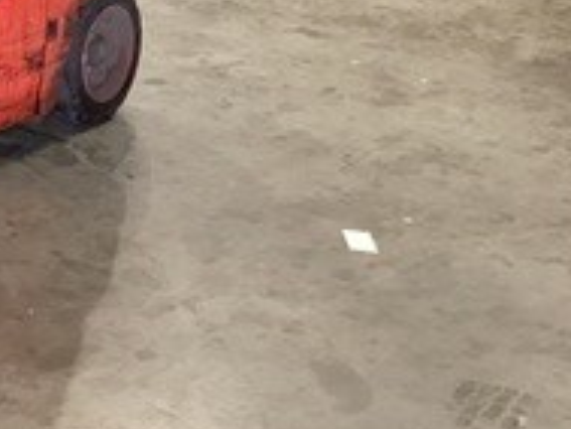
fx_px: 1733
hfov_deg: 17.0
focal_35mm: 105
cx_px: -269
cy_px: -205
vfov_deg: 13.3
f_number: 2.4
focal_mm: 3.3
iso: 320
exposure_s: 1/25
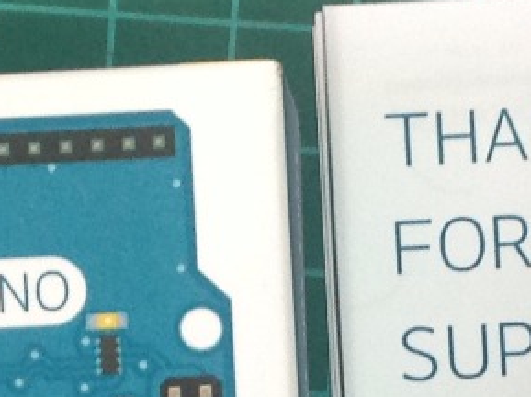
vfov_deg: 8.2
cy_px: 649
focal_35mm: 175
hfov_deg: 11.3
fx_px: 2681
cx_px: 258
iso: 125
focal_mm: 4.28
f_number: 2.4
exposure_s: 1/15
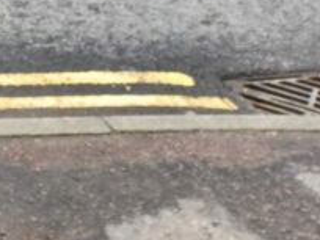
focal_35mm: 94
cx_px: -254
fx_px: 869
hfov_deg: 17.2
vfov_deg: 13.9
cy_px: -199
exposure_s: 1/100
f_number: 1.8
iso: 40
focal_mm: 4.6
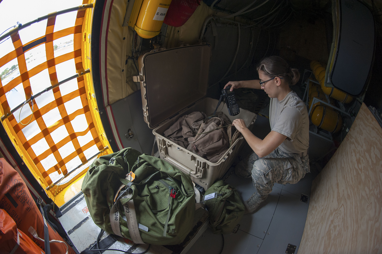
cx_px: 191
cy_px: 127
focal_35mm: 16
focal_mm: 16
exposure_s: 1/400
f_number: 2.8
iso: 800
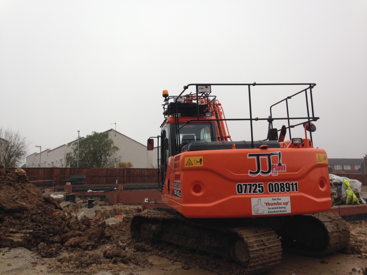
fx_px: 350
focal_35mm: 33
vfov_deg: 42.9
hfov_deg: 55.4
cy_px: 138
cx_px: 184
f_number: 2.4
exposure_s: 1/210
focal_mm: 4.12
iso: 50
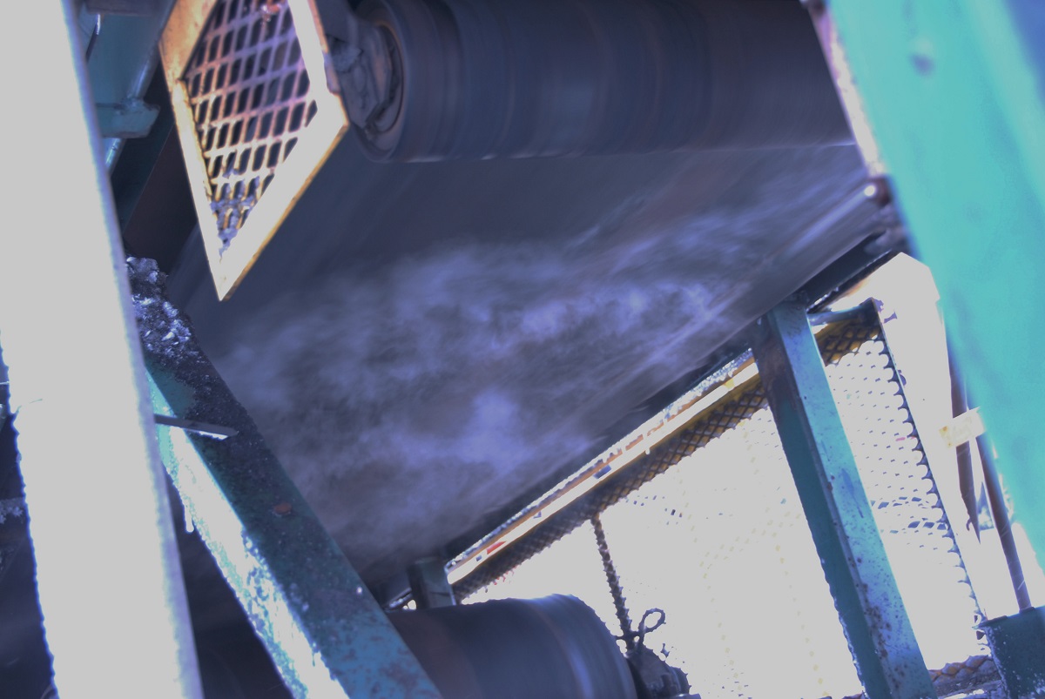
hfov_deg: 37.8
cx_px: 522
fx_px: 1526
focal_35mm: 52
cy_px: 350
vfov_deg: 25.8
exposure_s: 1/60
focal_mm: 35
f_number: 4.2
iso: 400
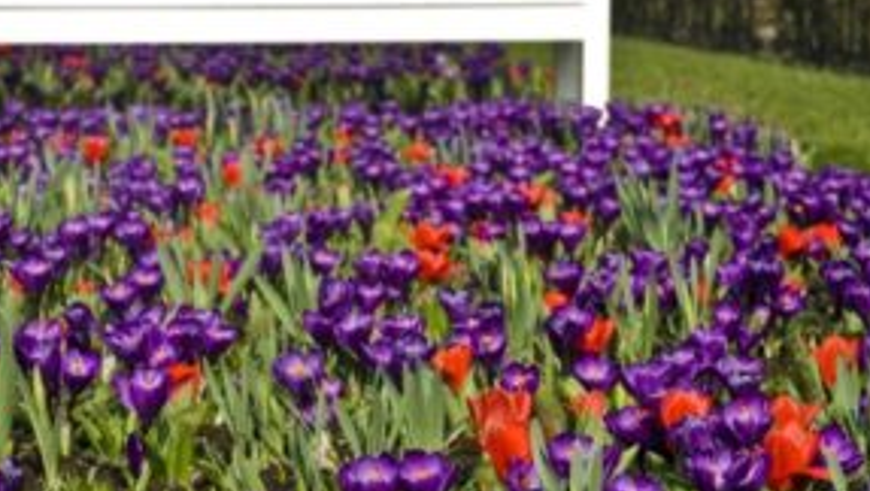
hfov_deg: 15.5
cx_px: 299
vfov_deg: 8.8
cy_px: 273
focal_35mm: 138
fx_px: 3186
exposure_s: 1/200
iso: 200
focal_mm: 70
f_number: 7.1
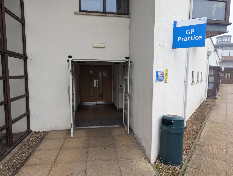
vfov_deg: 56.9
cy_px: 88
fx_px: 162
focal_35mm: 24
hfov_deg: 71.5
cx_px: 116
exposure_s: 1/109
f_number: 1.85
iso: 38
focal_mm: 6.81
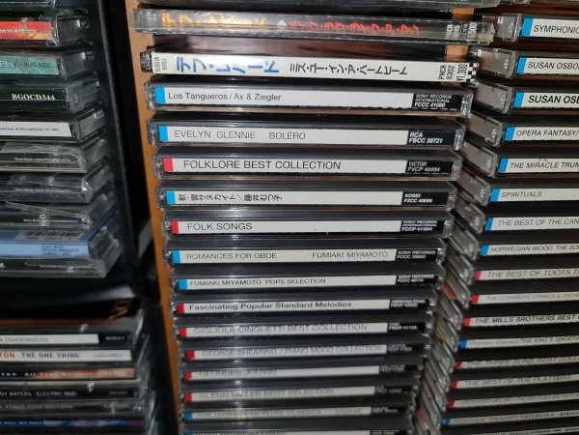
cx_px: 290
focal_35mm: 25
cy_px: 218
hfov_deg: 69.4
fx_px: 418
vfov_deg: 54.9
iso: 160
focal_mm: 7
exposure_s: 1/100
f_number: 1.8
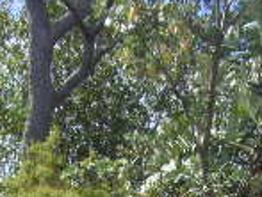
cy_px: 390
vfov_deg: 8.6
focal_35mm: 165
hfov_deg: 11.9
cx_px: 168
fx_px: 1252
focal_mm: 7.8
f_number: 6.4
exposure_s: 1/160
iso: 50
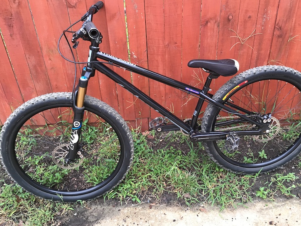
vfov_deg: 44.1
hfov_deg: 56.7
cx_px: 162
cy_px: 103
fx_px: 278
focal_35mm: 32
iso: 32
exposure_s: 1/30
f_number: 2.2
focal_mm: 4.15
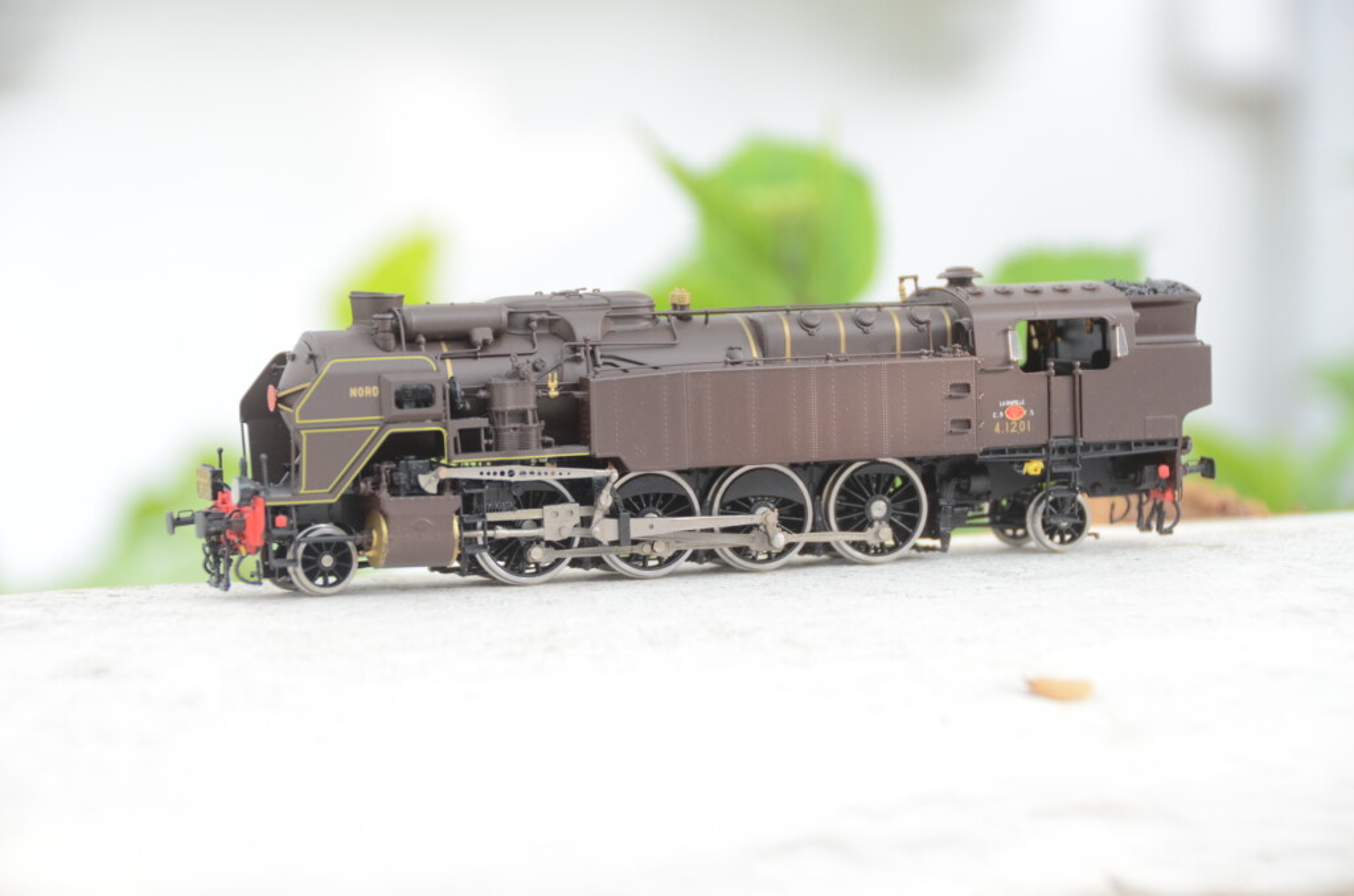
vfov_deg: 11.1
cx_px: 677
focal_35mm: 123
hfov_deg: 16.7
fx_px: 4616
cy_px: 448
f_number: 5
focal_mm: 82
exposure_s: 1/200
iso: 800
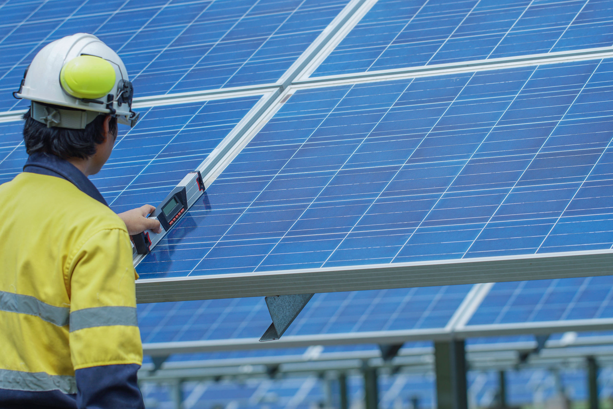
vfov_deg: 9.1
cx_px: 306
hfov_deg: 13.7
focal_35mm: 150
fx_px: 2554
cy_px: 204
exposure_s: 1/640
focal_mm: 100
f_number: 4
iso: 100
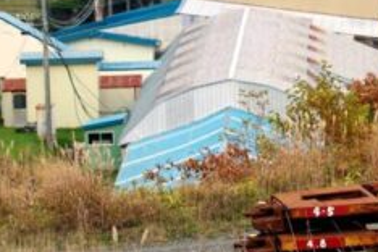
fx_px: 3633
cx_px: 289
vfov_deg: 4.0
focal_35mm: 346
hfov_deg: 6.0
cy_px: 65
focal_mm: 90
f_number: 5.6
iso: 100
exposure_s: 1/250
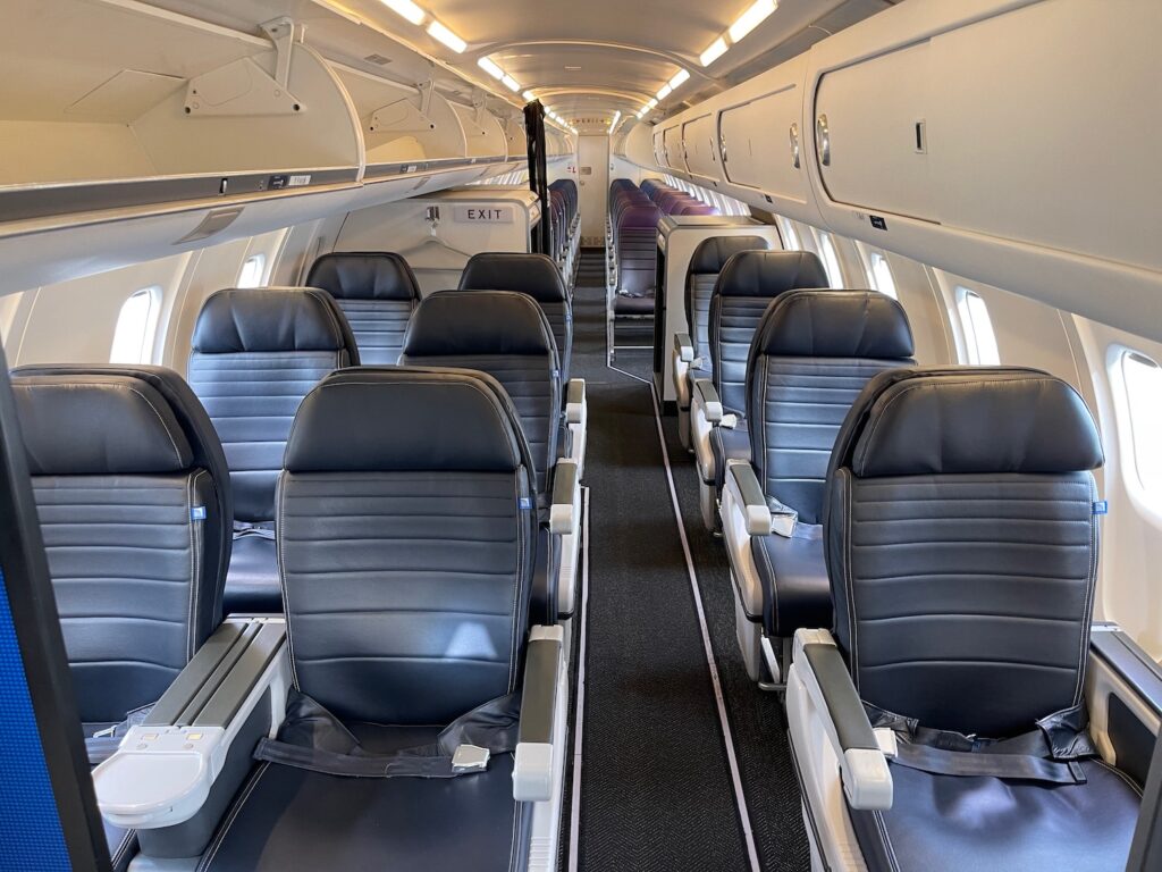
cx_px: 581
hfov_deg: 67.3
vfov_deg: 53.1
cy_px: 436
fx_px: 873
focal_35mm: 26
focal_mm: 5.1
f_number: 1.6
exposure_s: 1/62
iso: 125
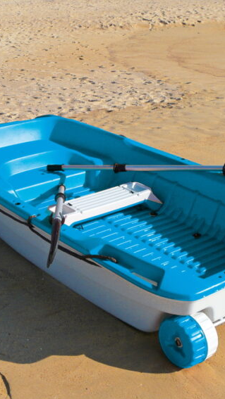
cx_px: 115
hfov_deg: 20.4
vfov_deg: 35.4
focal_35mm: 59
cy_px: 197
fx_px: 626
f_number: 3.9
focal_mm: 6.5
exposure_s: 1/800
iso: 100
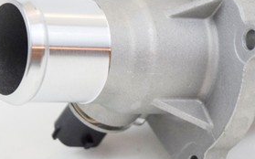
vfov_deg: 6.8
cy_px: 55
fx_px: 1342
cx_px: 153
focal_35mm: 193
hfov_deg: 10.9
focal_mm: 55
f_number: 5.6
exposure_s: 1/60
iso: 1800
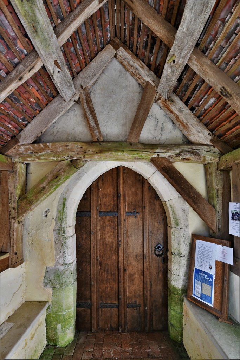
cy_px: 180
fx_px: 140
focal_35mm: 14
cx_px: 120
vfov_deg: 104.2
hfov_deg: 81.2
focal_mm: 14
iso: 450
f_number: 8
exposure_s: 1/15
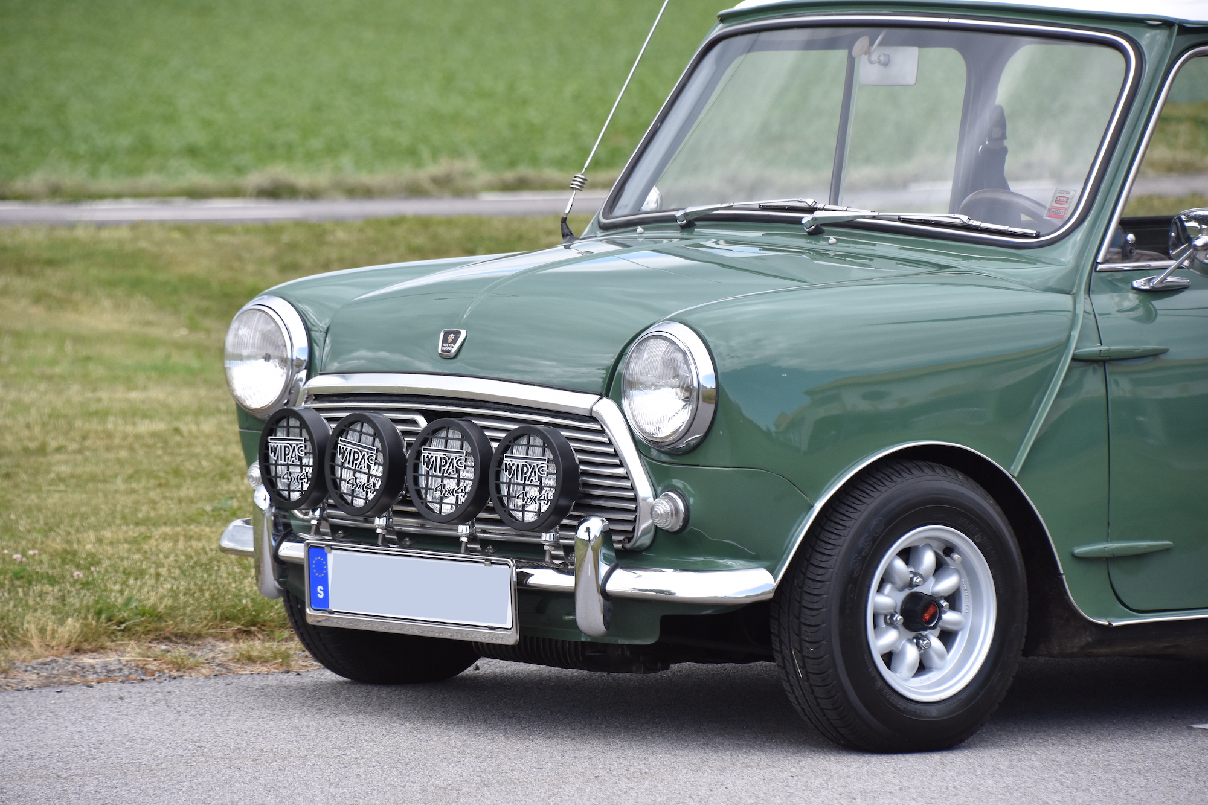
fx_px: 7800
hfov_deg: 8.9
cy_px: 402
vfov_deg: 5.9
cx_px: 604
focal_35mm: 232
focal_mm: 155
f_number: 8
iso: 640
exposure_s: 1/1000
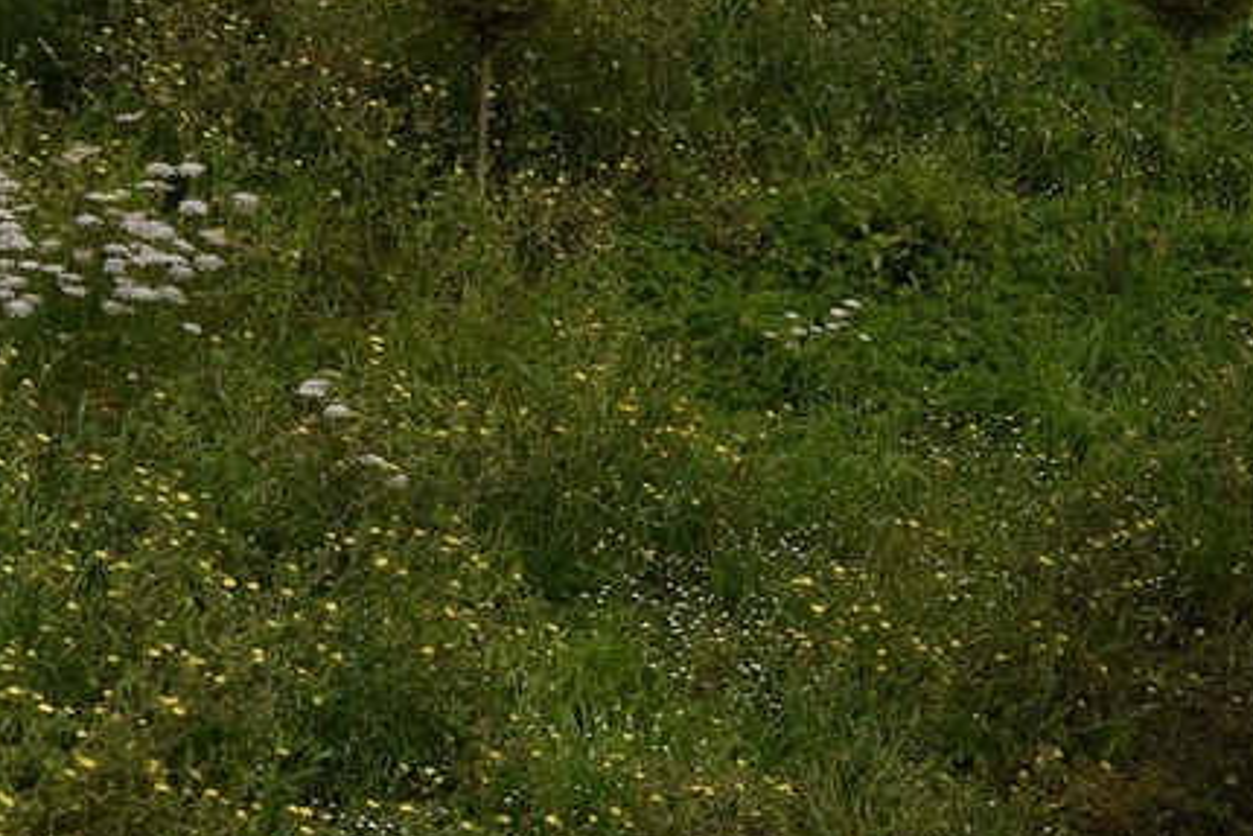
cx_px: 2183
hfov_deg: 13.8
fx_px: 4665
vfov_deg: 10.1
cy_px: -131
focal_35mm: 134
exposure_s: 1/1250
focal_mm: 36
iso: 500
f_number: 5.6
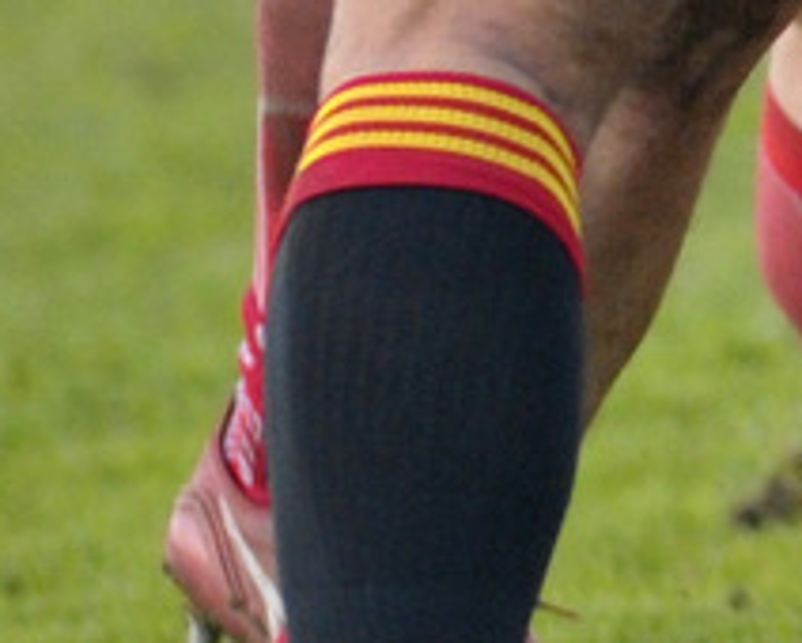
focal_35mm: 2123
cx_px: 2796
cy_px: -825
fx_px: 50438
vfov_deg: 0.7
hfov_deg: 0.9
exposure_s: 1/640
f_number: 4.5
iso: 2200
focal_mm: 300
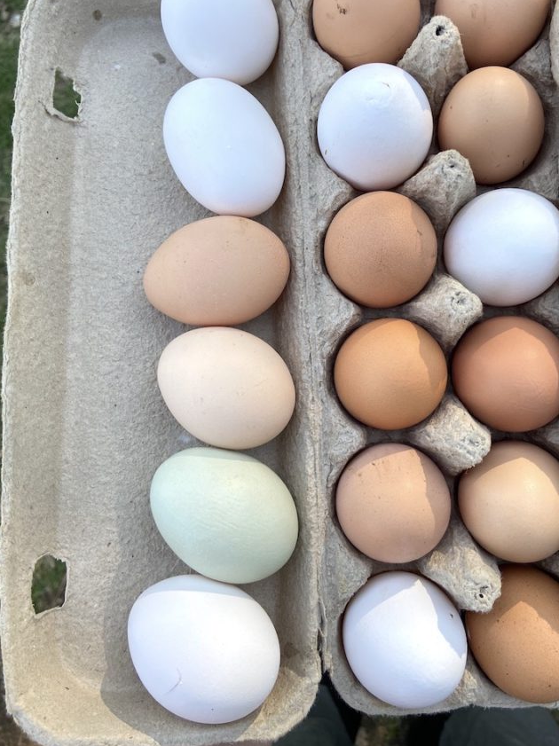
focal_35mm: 33
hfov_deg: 42.7
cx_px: 332
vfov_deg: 55.1
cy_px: 314
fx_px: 711
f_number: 1.8
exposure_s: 1/497
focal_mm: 4.25
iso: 32
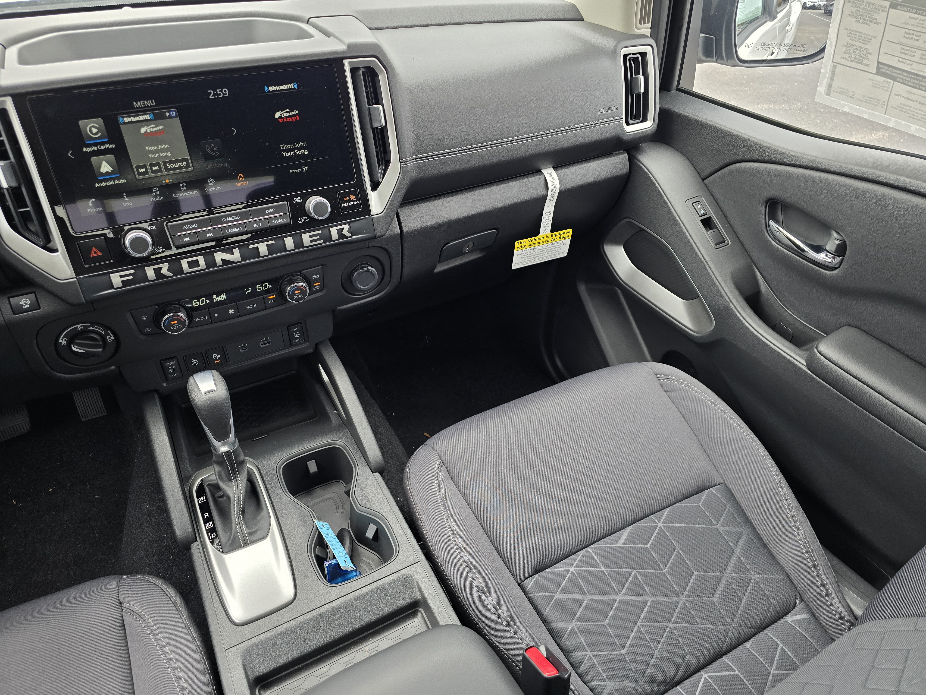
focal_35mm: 23
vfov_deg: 58.9
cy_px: 348
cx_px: 463
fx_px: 615
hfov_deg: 73.9
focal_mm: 6.3
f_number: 1.7
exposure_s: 1/180
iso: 50
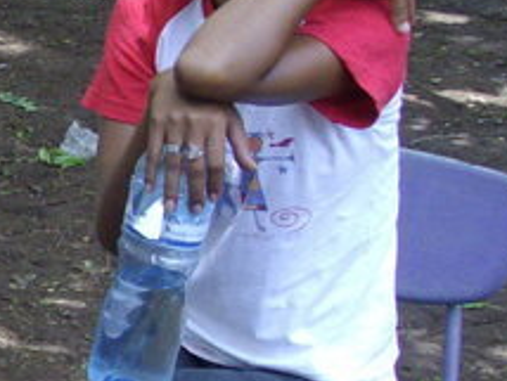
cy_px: 289
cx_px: -483
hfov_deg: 10.6
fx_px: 2522
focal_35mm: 172
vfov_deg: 8.6
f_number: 2.7
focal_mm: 6
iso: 160
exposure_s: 1/500
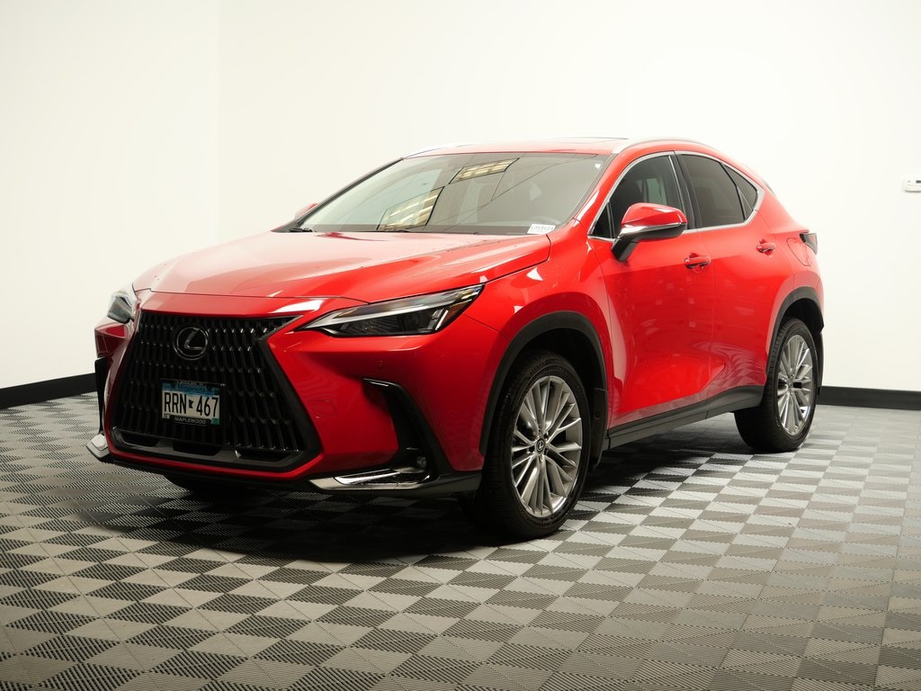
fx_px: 1437
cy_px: 346
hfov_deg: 35.5
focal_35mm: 54
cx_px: 460
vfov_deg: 27.0
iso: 250
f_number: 5
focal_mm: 27
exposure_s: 1/200
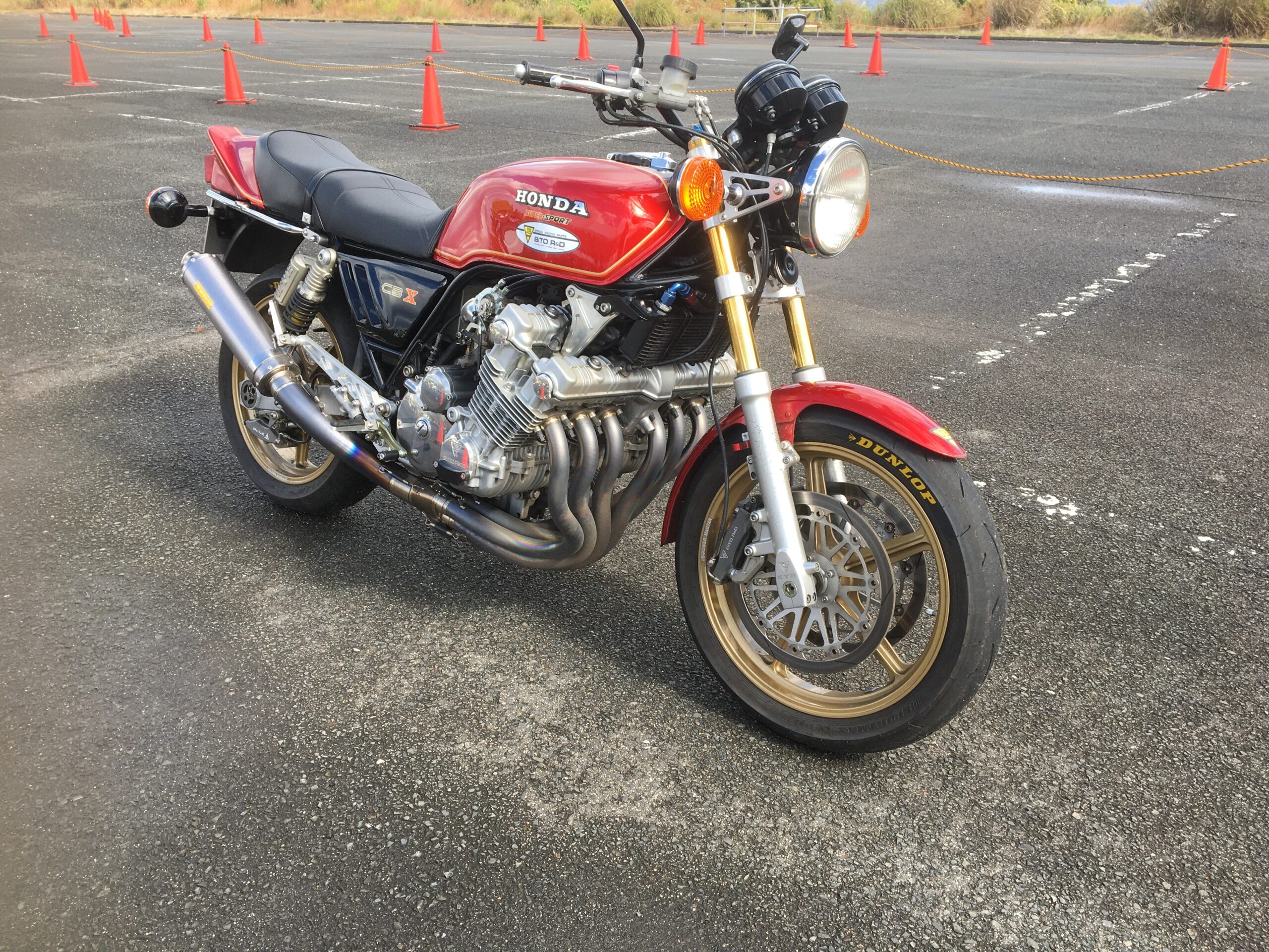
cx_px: 634
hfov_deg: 61.7
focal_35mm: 29
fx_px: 1063
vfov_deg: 48.2
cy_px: 476
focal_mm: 4.15
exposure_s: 1/447
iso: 25
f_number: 2.2
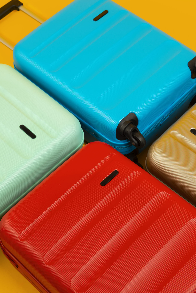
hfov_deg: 19.5
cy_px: 146
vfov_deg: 28.8
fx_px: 571
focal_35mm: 70
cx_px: 98
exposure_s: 1/15
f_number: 11
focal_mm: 70
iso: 500
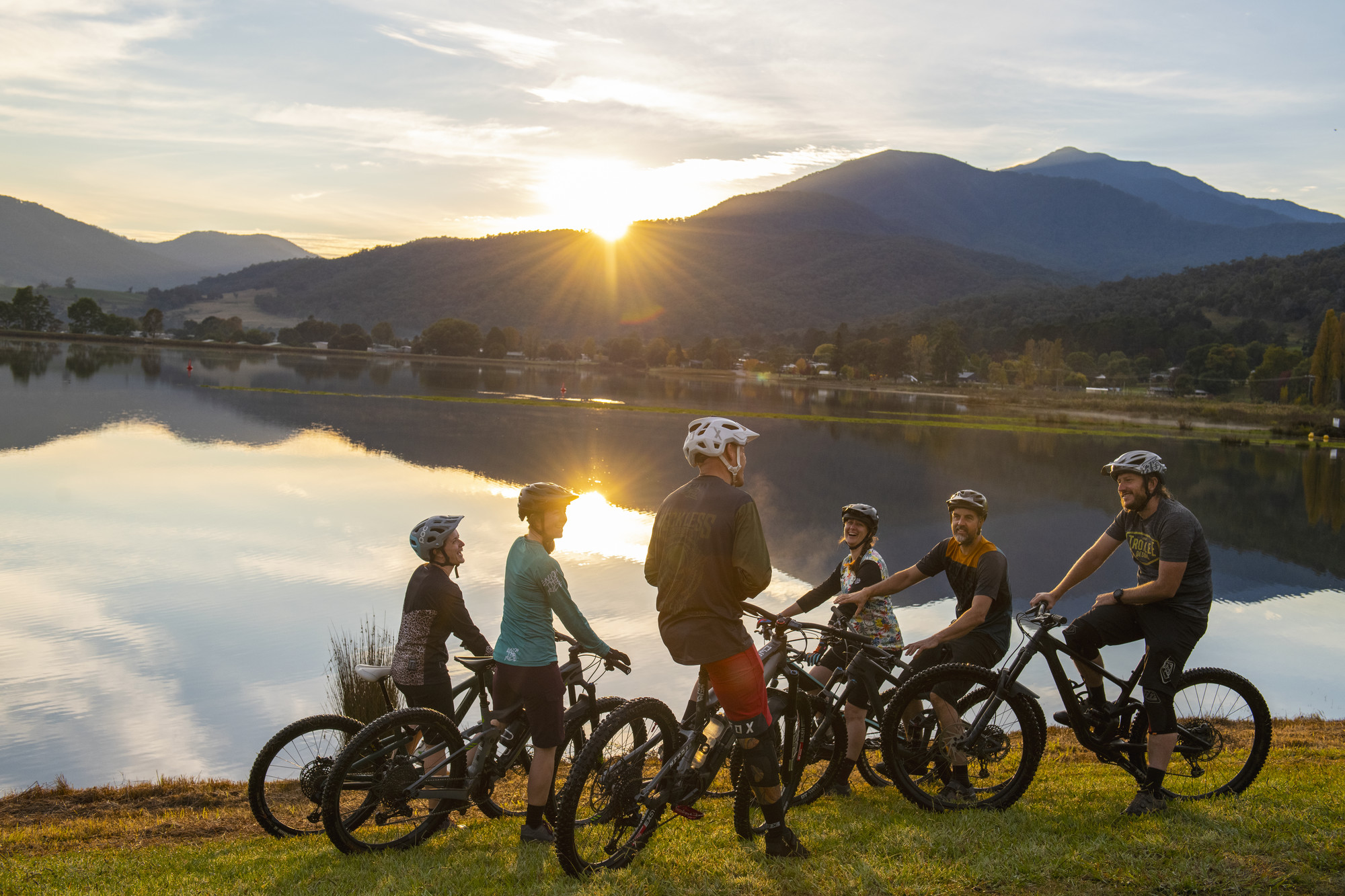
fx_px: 1420
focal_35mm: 38
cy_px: 448
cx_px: 672
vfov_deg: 35.0
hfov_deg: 50.7
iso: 500
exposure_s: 1/1250
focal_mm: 38
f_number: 6.3
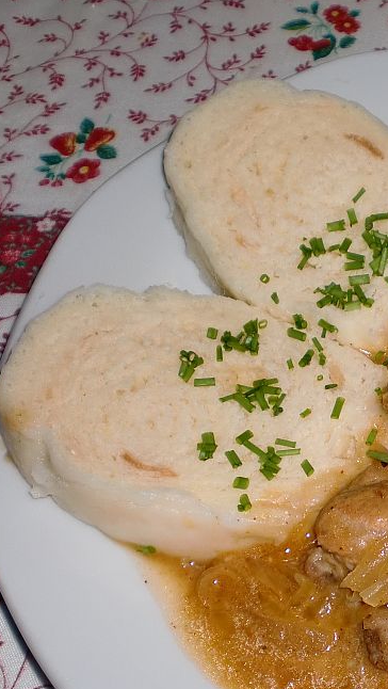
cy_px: 396
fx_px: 1078
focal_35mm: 59
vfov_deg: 35.4
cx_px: 505
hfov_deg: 18.9
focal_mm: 6.3
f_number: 3.1
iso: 64
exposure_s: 1/60
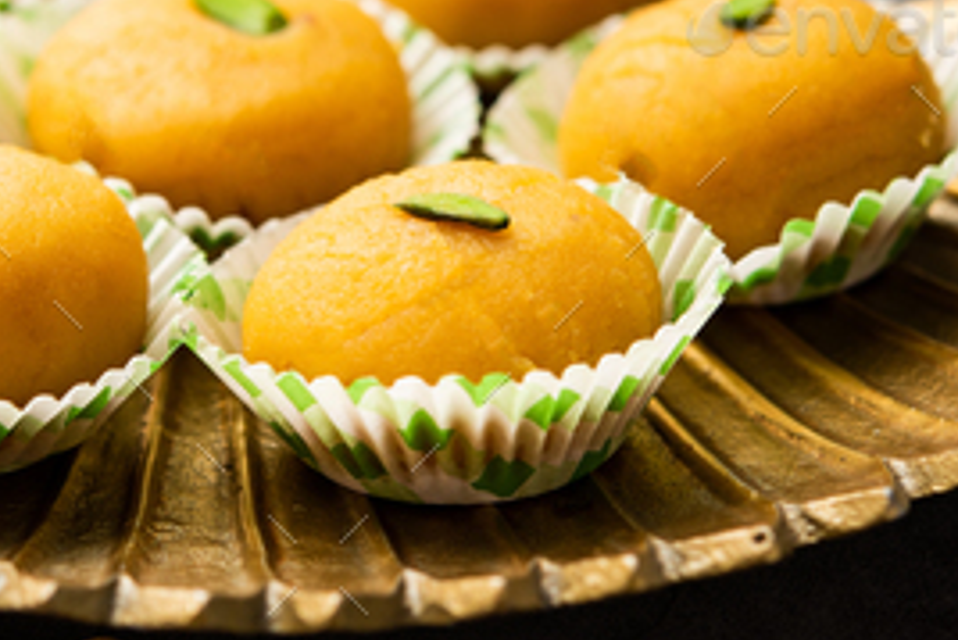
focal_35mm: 132
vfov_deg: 10.4
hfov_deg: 15.5
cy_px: 197
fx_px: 3514
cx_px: 300
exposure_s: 1/125
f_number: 5
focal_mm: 60
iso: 100
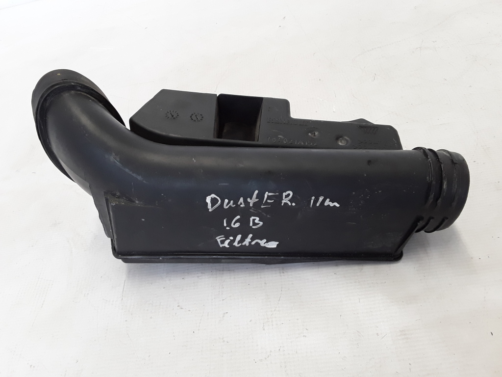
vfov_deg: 51.4
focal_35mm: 27
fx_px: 392
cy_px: 188
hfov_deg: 65.3
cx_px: 251
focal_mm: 2.91
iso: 64
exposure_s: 1/33
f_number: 1.9
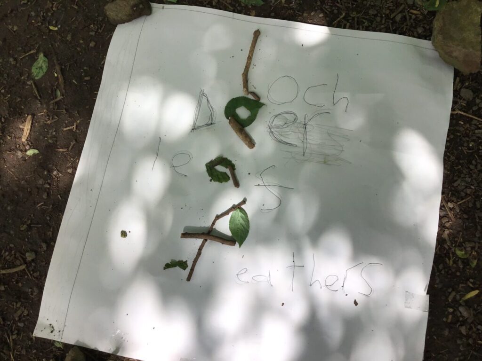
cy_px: 180
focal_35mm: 31
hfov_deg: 58.4
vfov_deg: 45.4
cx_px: 241
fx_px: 432
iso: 25
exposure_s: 1/171
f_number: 2.4
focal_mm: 3.3
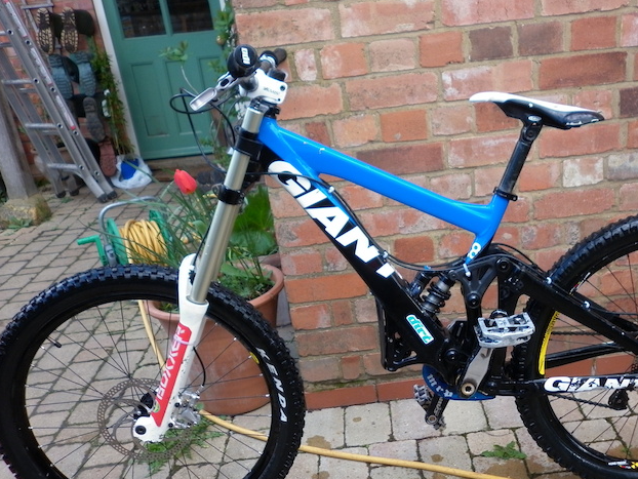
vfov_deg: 39.4
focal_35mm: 36
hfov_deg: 50.7
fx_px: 664
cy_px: 302
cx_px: 406
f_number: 2.8
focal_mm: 5
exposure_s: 1/80
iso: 80
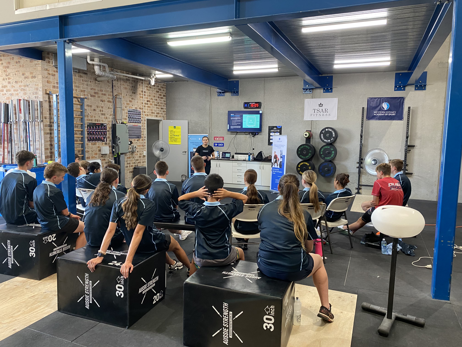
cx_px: 231
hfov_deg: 67.3
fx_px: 347
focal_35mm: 26
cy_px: 174
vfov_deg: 53.1
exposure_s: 1/50
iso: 160
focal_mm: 4.25
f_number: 1.8
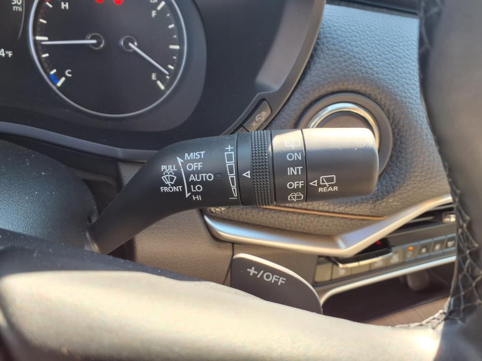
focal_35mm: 27
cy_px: 180
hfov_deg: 65.3
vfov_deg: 51.4
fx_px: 376
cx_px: 241
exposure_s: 1/120
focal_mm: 3.58
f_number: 1.9
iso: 50
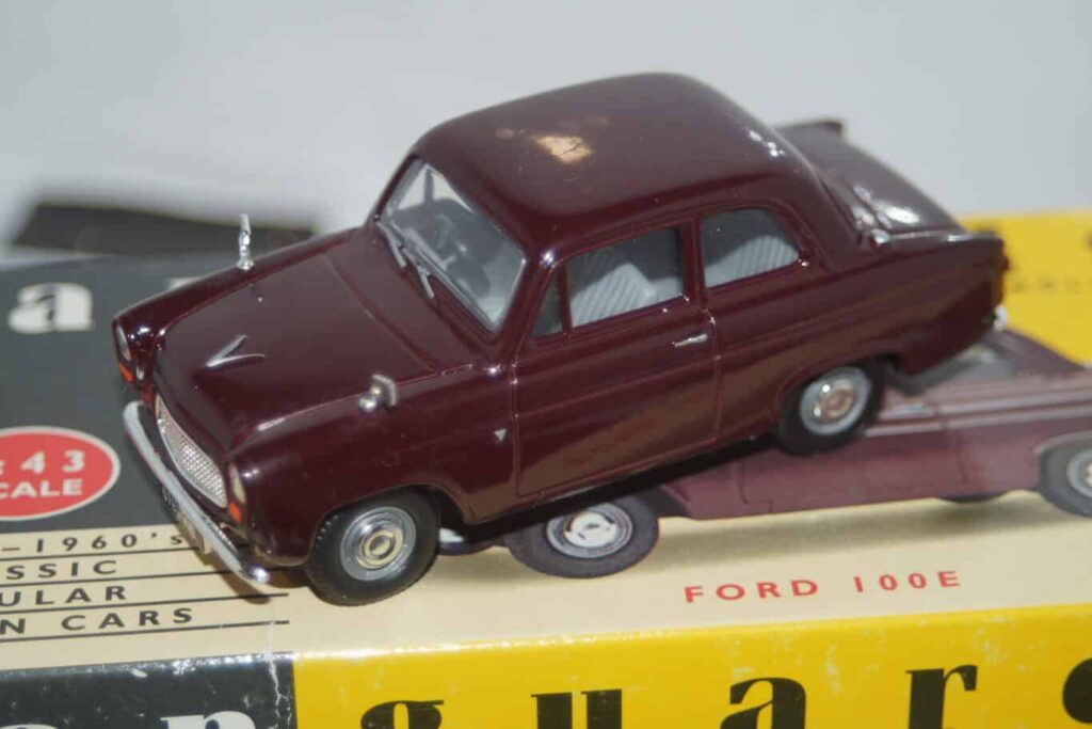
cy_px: 364
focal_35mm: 105
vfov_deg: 13.0
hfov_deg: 19.5
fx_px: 3185
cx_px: 546
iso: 250
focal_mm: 70
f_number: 5.6
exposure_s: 1/160
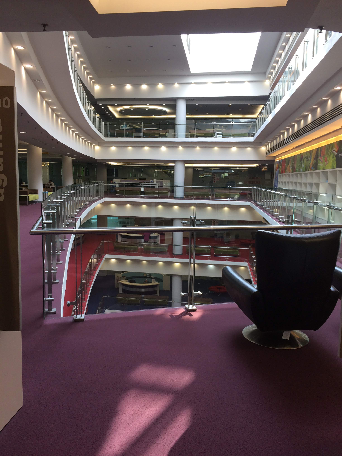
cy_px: 228
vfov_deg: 61.7
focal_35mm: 29
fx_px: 382
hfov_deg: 48.2
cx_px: 171
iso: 40
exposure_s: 1/50
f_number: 2.2
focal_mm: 4.15
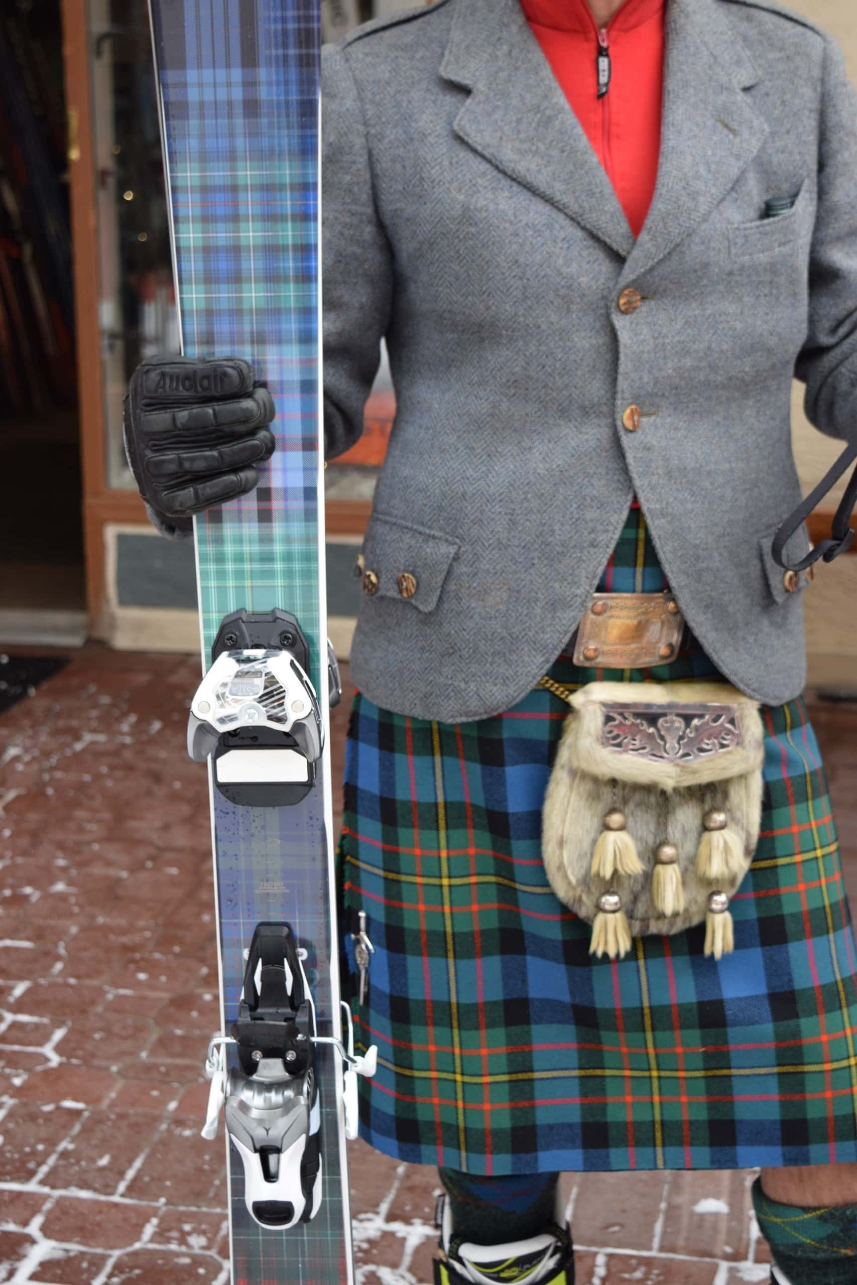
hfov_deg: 22.6
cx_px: 428
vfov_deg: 33.4
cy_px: 642
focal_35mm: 60
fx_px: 2142
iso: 400
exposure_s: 1/125
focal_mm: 40
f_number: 5.6
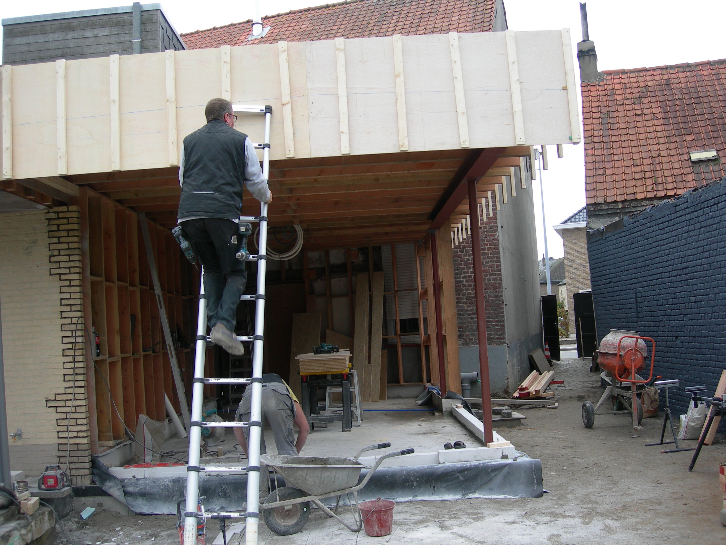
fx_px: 797
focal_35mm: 38
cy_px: 272
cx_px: 363
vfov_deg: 37.7
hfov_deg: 49.0
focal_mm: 7.8
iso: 50
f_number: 2.8
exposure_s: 1/89
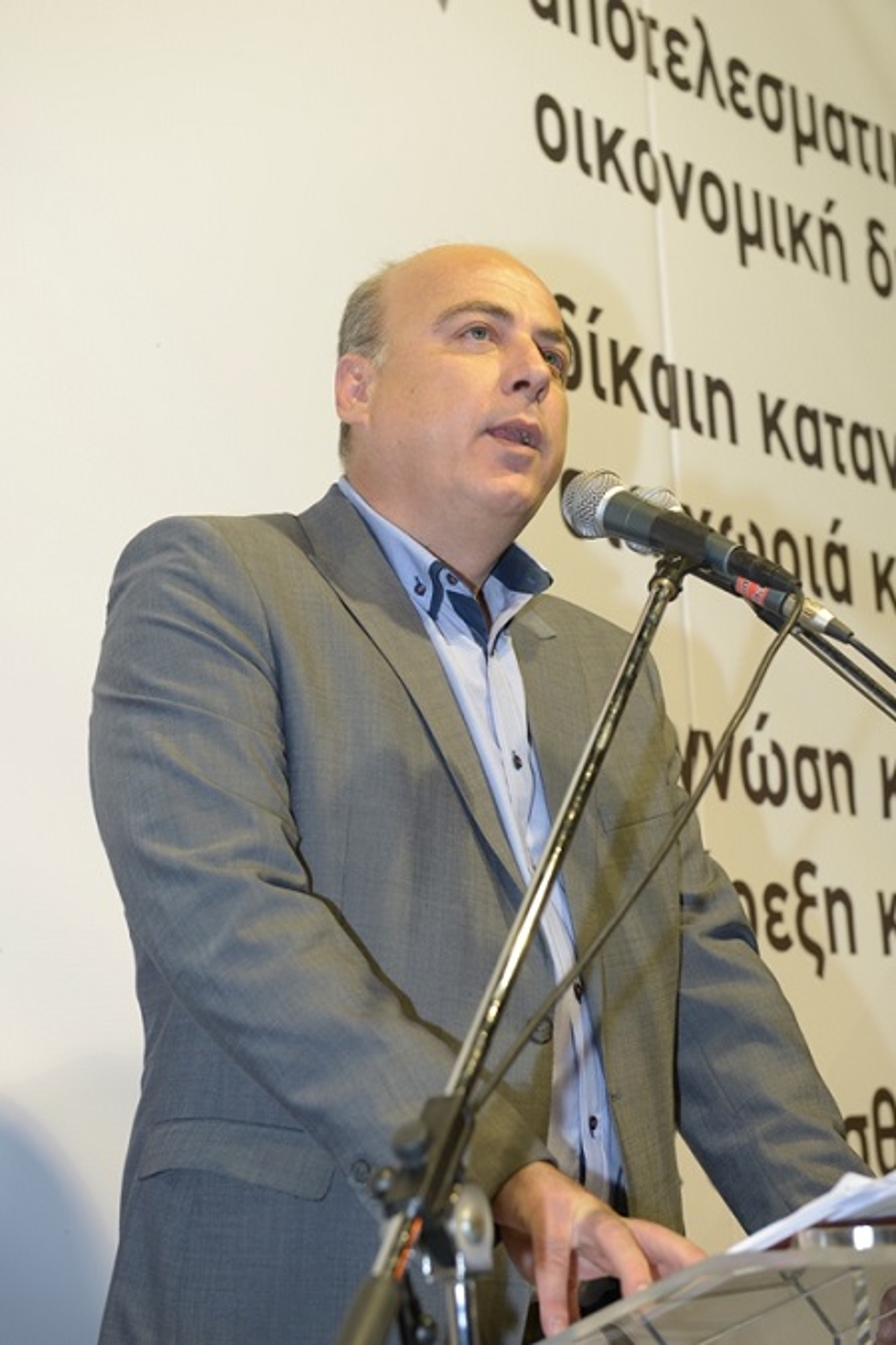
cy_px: 672
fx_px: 2613
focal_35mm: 70
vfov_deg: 28.8
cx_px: 448
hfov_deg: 19.5
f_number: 5.6
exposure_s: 1/80
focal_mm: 70
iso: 400
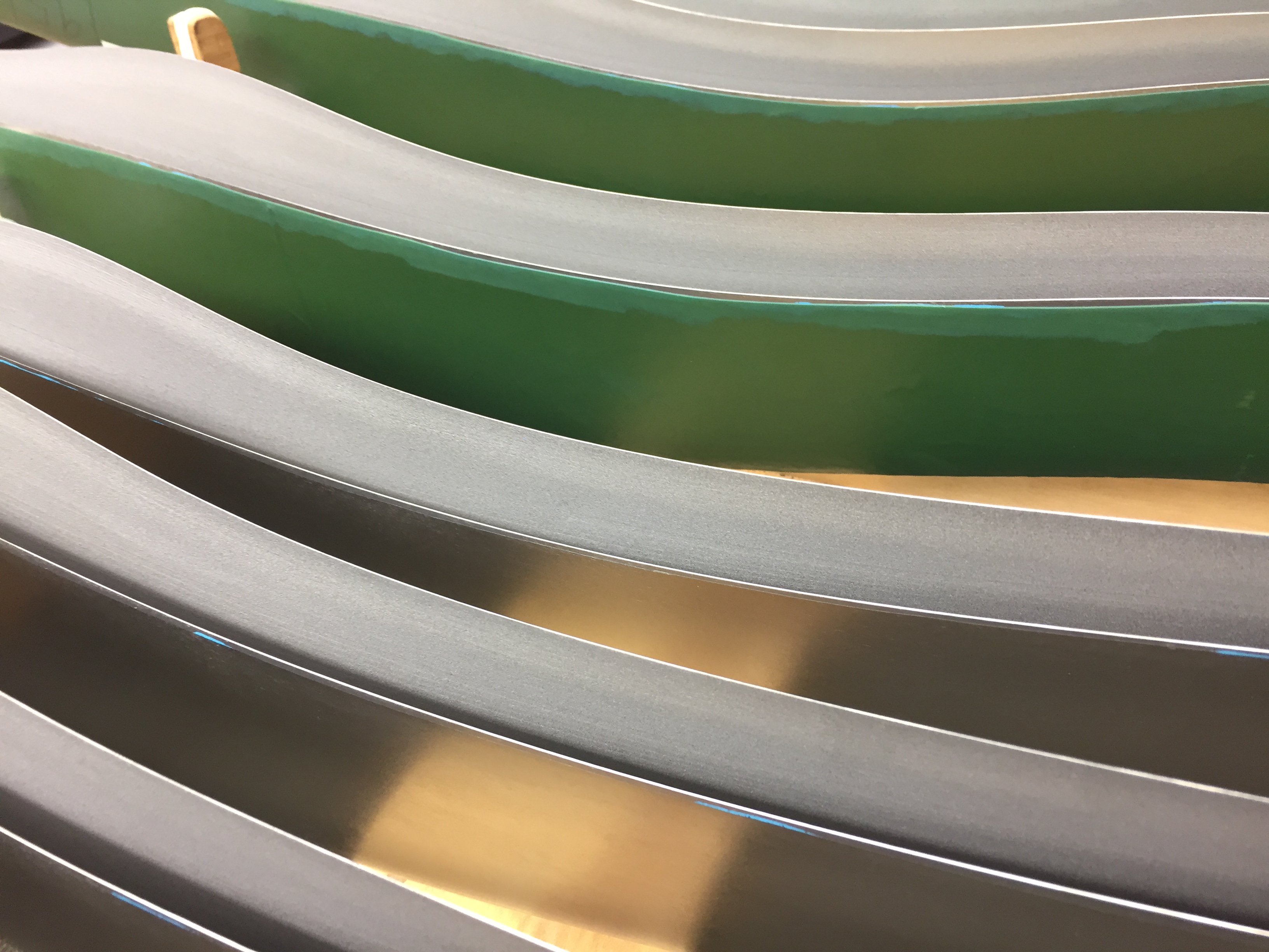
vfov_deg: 48.2
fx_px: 1063
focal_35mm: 29
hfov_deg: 61.7
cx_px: 634
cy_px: 476
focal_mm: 4.15
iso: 100
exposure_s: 1/33
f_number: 2.2
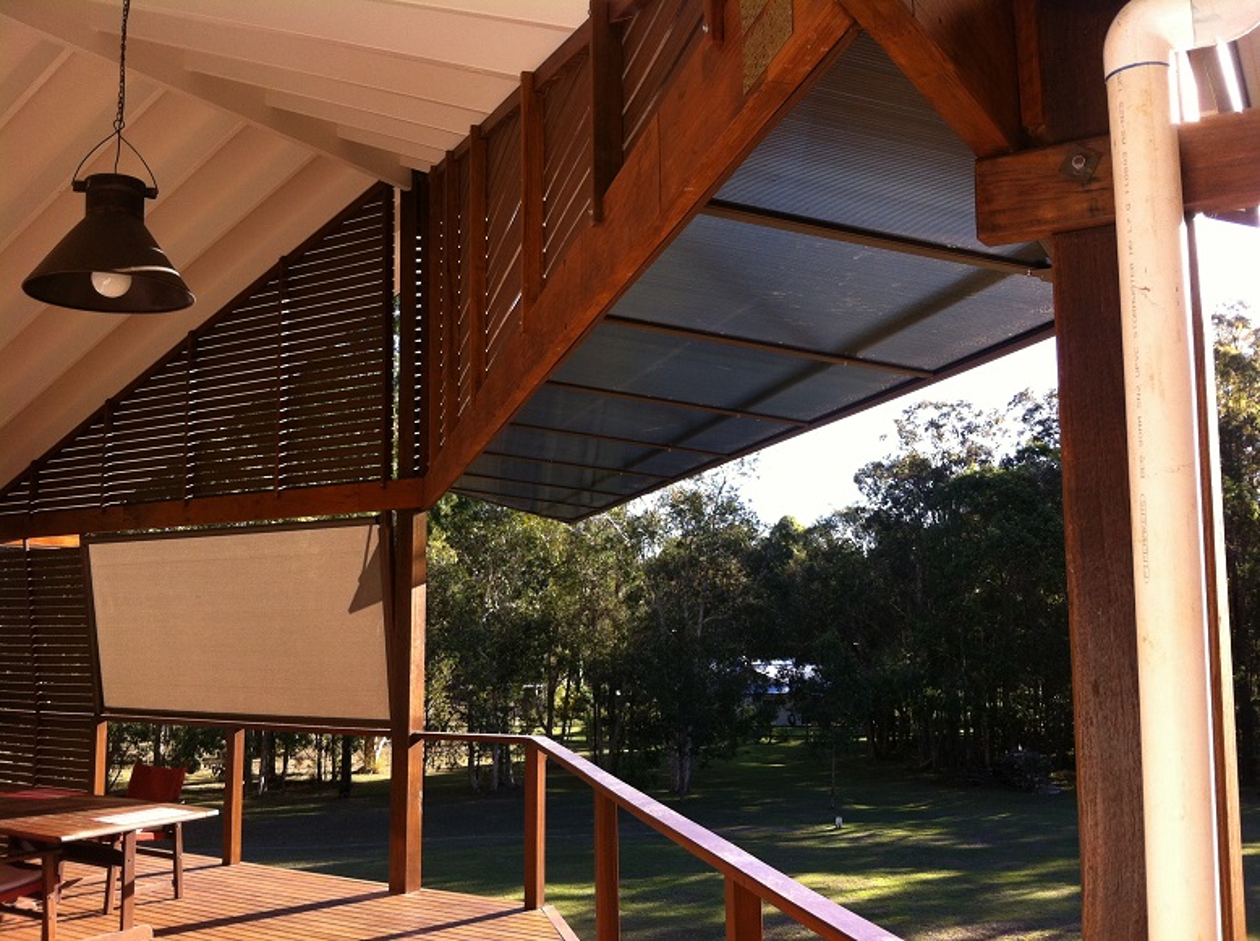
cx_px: 630
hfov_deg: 52.7
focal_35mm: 35
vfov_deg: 40.6
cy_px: 470
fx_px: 1272
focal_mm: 3.85
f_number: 2.8
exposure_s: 1/236
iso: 80
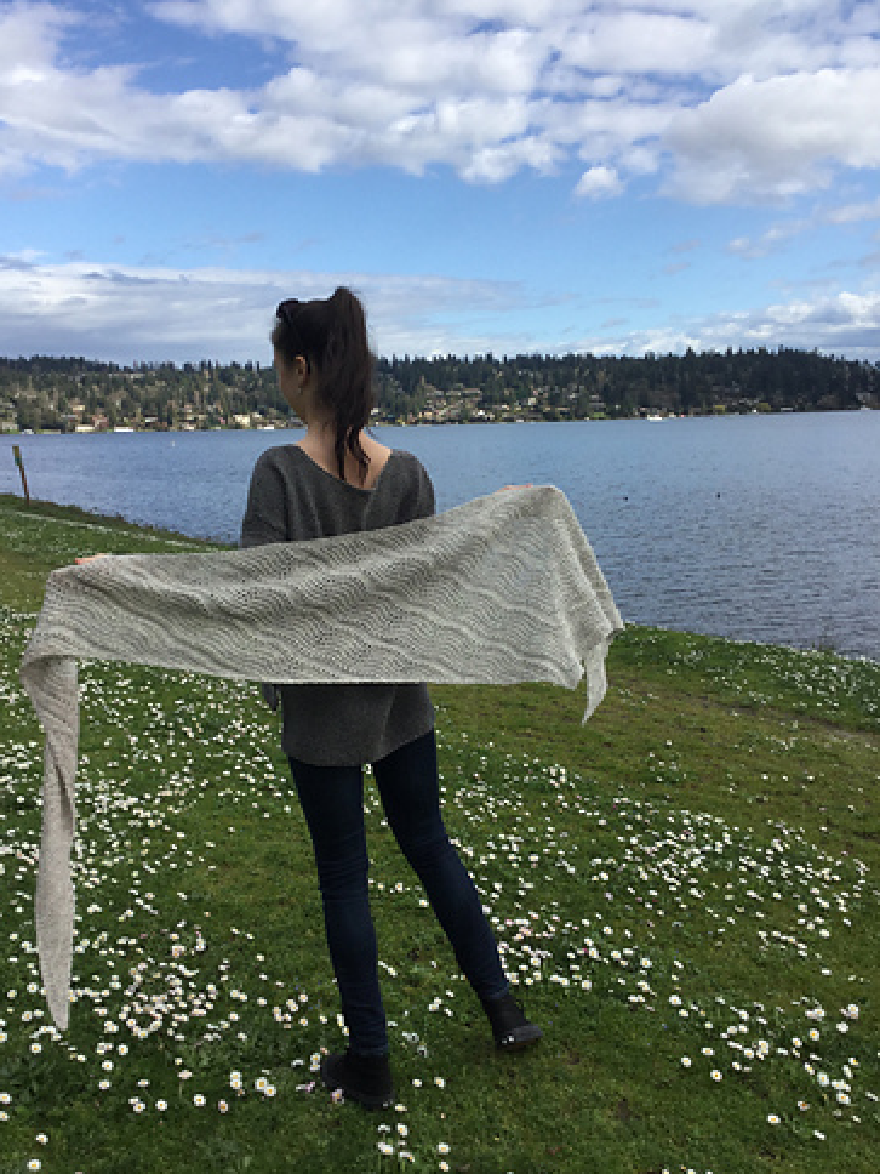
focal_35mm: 32
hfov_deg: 44.2
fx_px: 1085
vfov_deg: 56.8
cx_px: 428
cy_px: 604
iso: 25
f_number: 2.4
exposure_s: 1/1072
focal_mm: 3.3
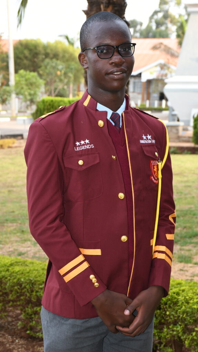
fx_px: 765
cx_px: 101
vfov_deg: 25.9
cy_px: 176
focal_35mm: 82
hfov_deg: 14.7
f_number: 6.3
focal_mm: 52
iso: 320
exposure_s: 1/50
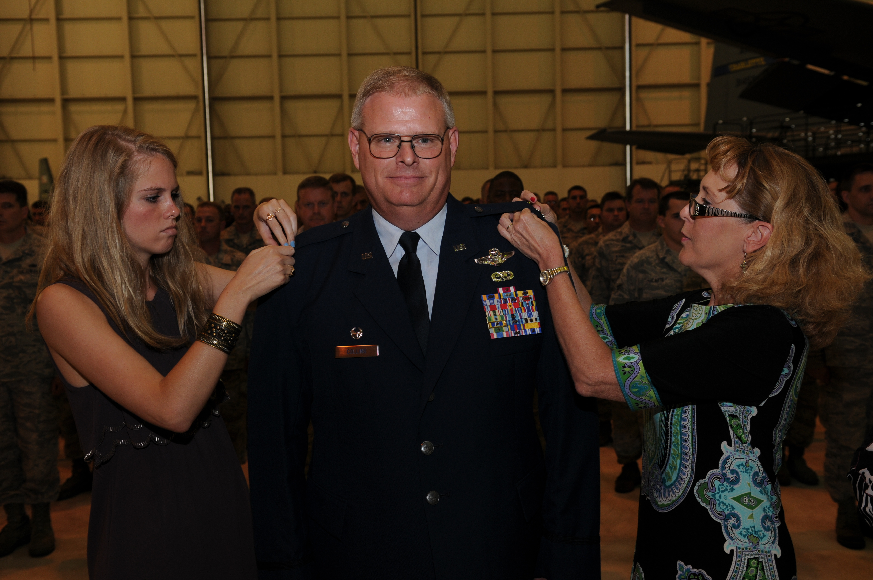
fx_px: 945
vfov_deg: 34.1
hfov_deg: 49.6
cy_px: 290
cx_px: 436
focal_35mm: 39
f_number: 4
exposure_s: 1/60
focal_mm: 26
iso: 250
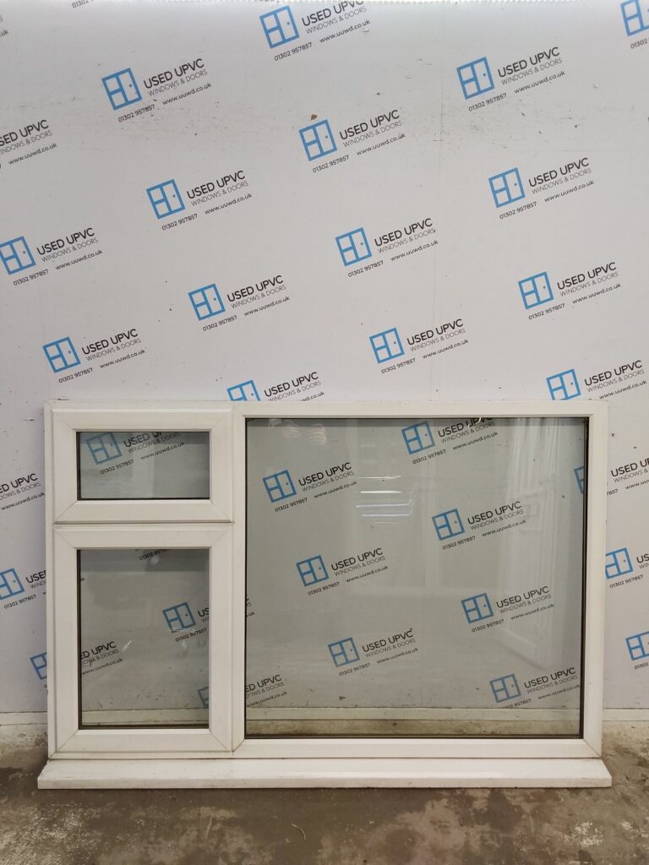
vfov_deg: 63.4
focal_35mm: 28
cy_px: 432
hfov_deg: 49.7
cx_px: 324
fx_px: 700
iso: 50
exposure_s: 1/50
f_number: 1.9
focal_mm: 2.91
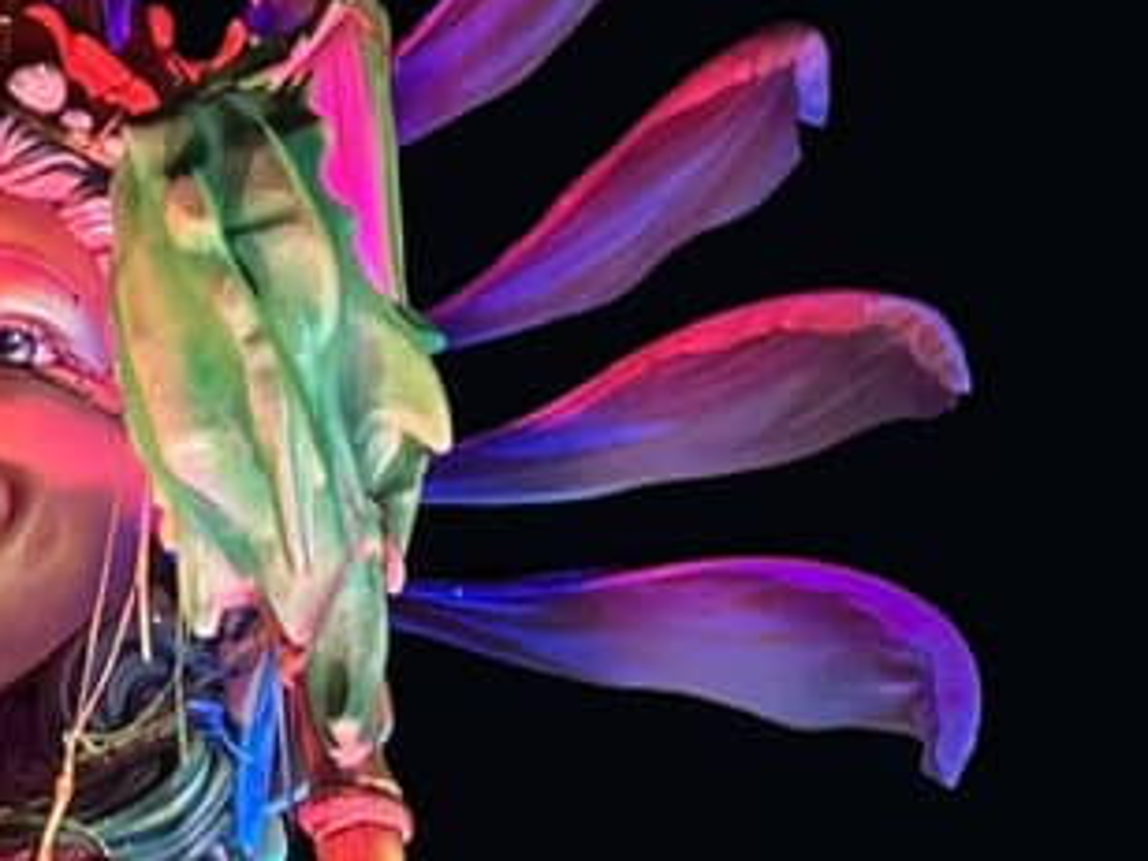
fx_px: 5373
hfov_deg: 11.9
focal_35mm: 162
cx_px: -253
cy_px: 1189
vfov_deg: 9.0
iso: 100
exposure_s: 1/50
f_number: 1.5
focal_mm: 5.7
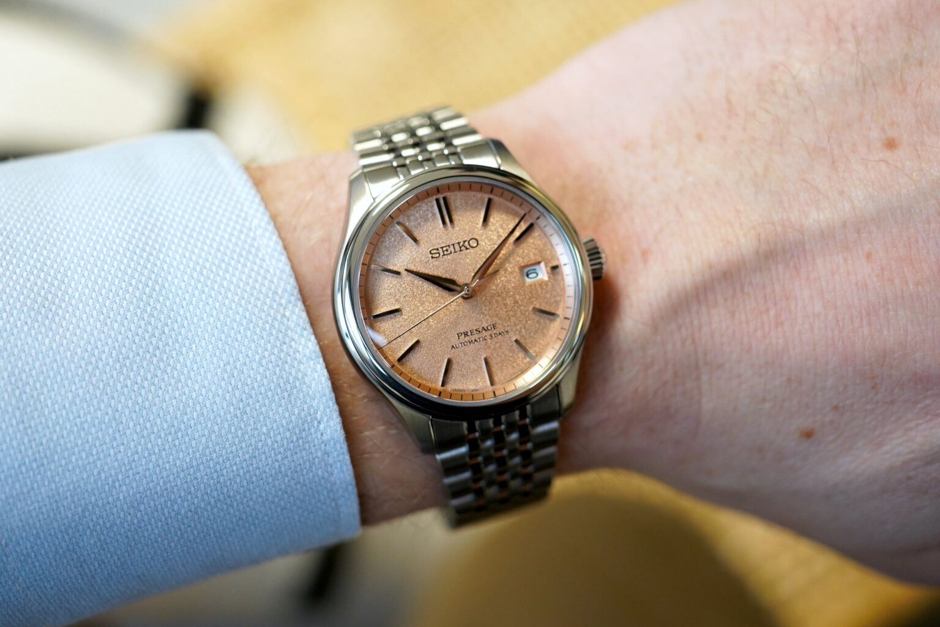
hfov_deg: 54.4
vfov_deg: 37.9
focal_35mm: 35
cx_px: 470
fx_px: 914
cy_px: 314
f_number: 2.8
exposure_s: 1/250
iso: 1000
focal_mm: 35
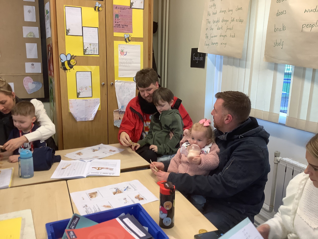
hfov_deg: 58.4
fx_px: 285
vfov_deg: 45.4
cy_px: 120
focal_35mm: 31
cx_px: 159
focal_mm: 3.3
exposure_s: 1/50
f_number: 2.4
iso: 100
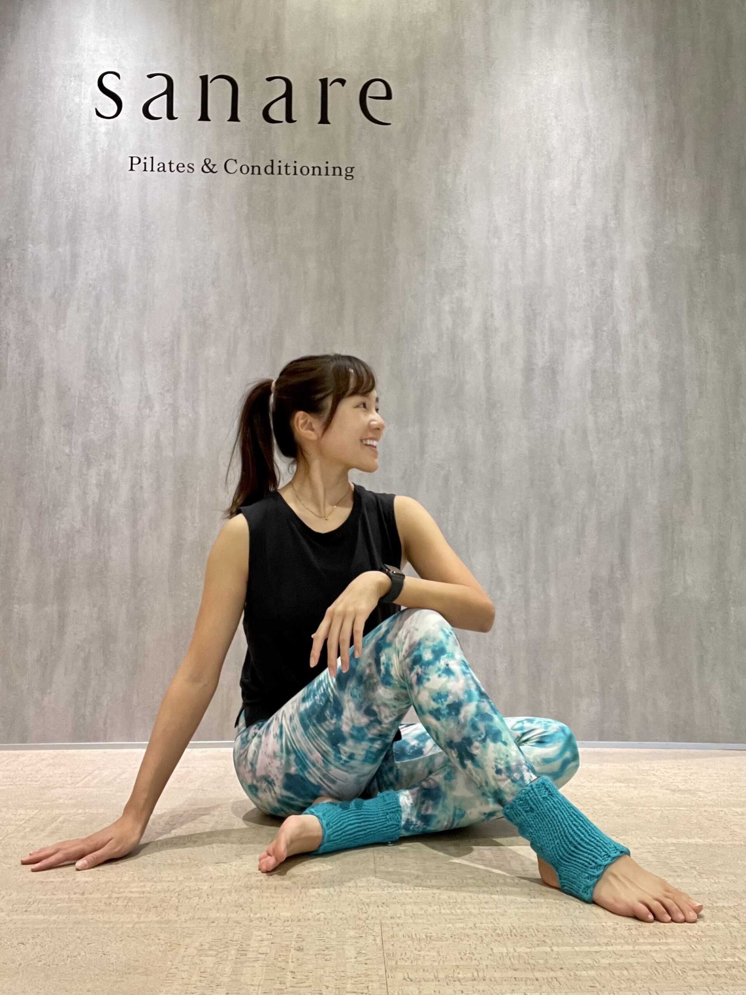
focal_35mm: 30
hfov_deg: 46.8
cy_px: 498
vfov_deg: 60.0
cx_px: 373
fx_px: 862
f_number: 2.2
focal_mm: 2.71
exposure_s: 1/50
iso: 250
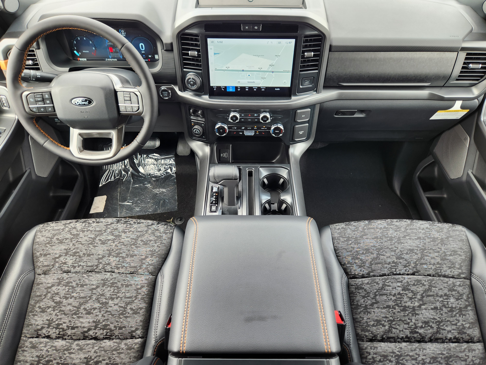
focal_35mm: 23
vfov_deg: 58.9
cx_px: 243
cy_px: 182
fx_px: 323
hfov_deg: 73.9
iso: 80
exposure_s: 1/180
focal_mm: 5.4
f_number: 1.8
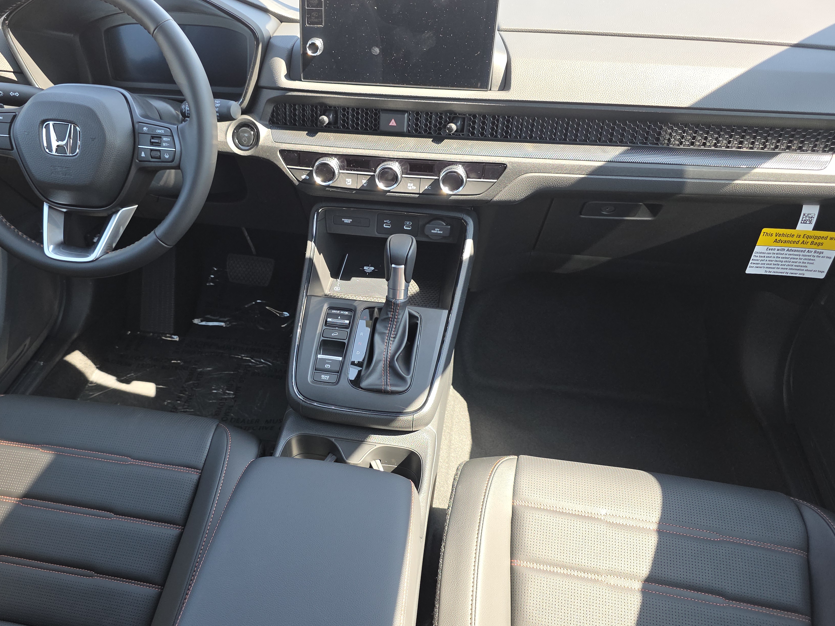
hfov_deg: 63.0
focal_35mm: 28
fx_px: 675
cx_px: 339
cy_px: 320
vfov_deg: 49.7
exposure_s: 1/180
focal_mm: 6.3
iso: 50
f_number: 1.7
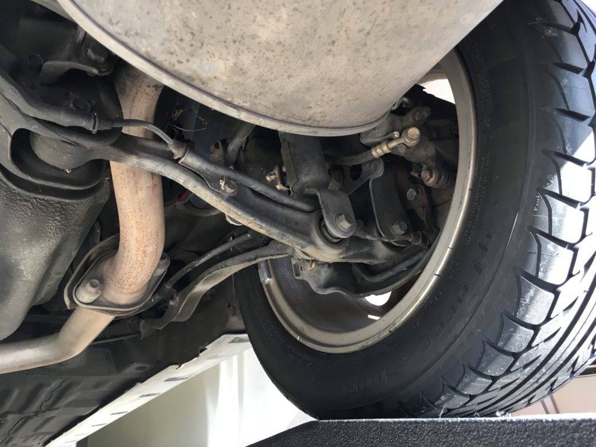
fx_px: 499
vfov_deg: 48.2
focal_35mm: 29
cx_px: 298
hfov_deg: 61.7
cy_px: 224
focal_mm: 4.15
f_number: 2.2
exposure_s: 1/40
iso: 25
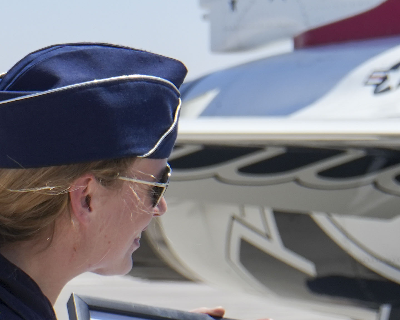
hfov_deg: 6.0
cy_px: 496
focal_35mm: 320
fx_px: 3788
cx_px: 516
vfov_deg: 4.8
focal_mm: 70
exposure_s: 1/640
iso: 250
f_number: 9
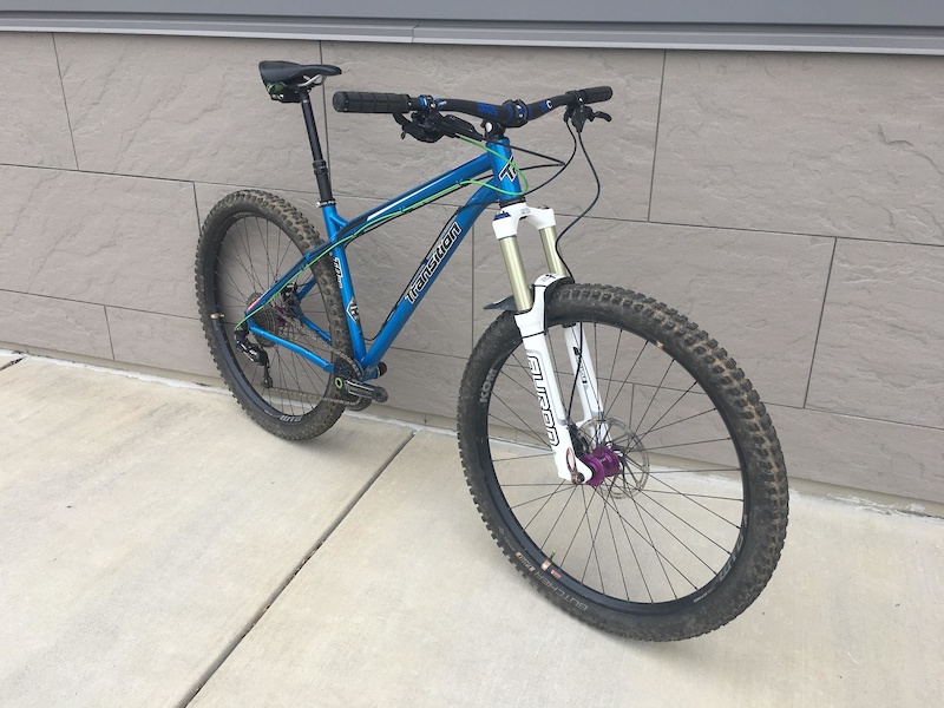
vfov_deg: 48.2
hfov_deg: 61.7
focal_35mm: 29
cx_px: 472
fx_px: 791
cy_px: 354
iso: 25
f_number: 2.2
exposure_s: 1/343
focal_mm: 4.15
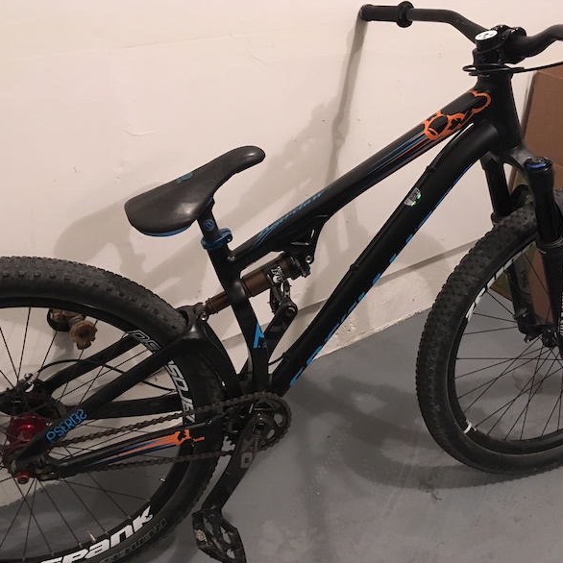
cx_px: 298
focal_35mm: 35
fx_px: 644
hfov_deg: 47.2
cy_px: 276
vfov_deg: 47.2
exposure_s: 1/15
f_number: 2.2
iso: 400
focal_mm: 4.15
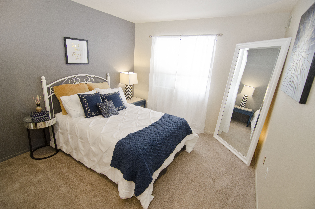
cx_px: 158
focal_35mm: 16
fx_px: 144
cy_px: 104
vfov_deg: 71.8
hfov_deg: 95.1
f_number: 4
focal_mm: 11
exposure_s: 1/60
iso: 500
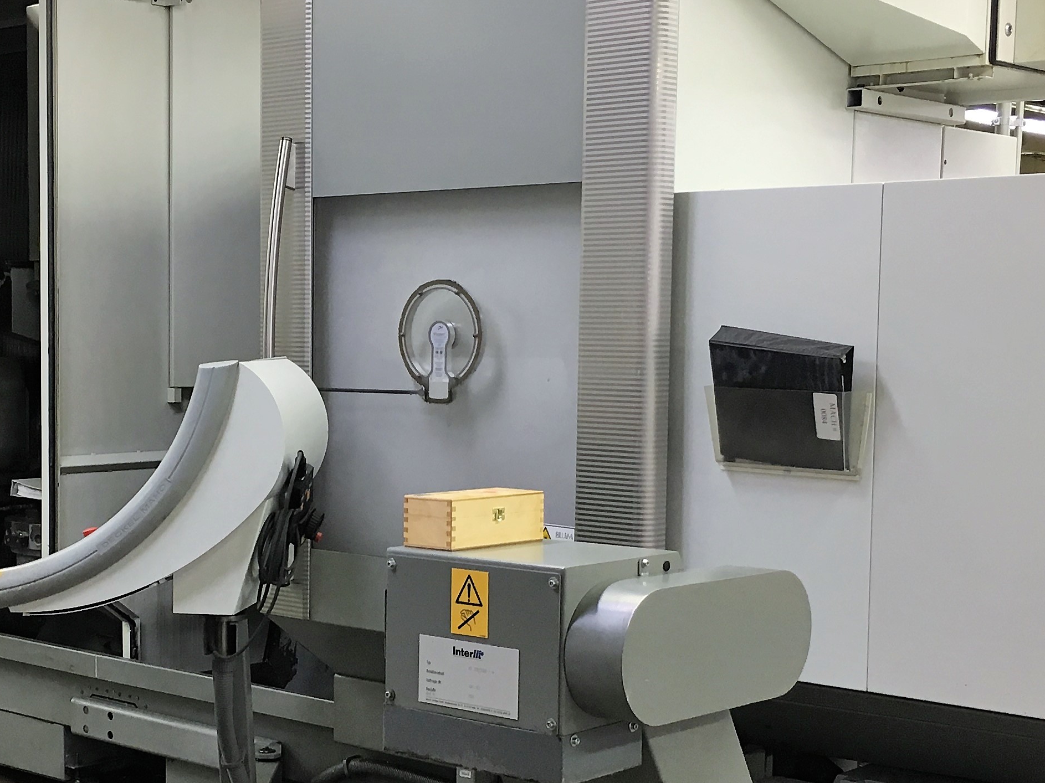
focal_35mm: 62
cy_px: 498
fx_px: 1871
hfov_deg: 31.0
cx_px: 356
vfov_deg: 23.6
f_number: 2.2
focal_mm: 4.15
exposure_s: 1/30
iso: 80
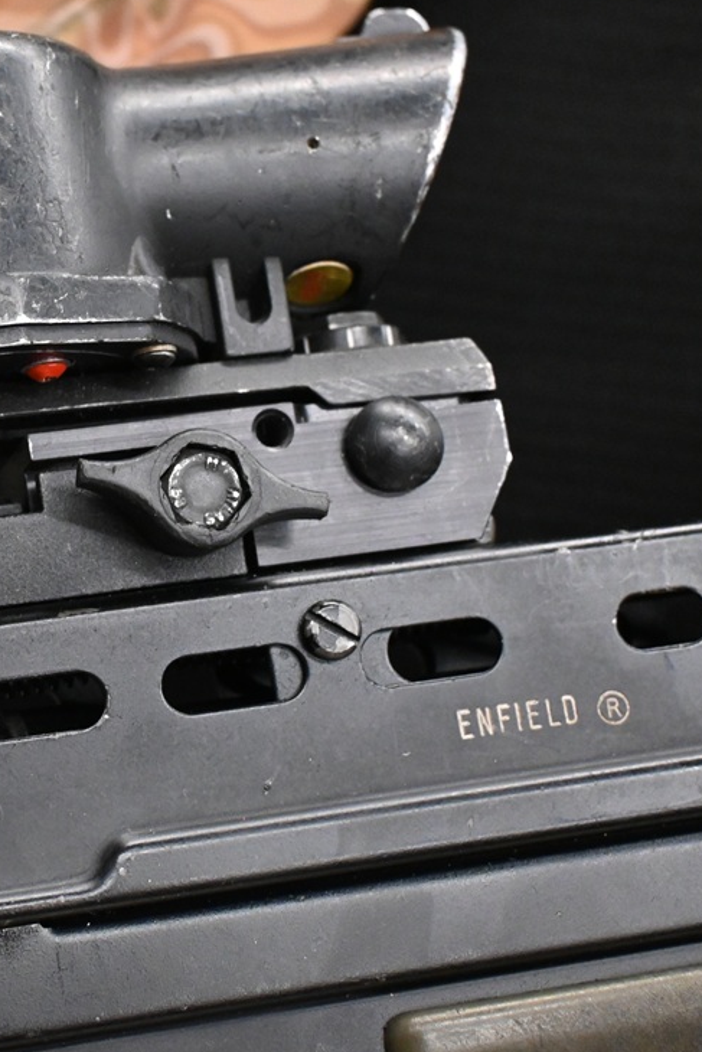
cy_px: 486
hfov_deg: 19.2
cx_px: 19
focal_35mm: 69
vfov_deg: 29.2
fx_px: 2017
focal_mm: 28
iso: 3200
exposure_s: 1/80
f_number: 4.5
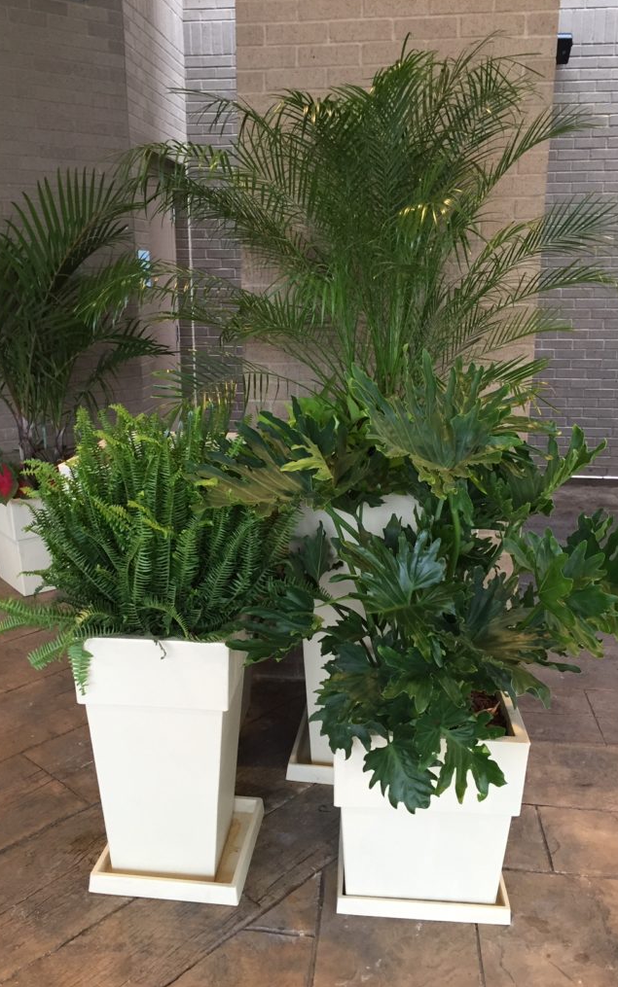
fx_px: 835
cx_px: 300
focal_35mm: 31
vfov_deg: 61.2
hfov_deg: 40.6
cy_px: 491
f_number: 2.2
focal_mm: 4.15
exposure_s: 1/30
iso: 100
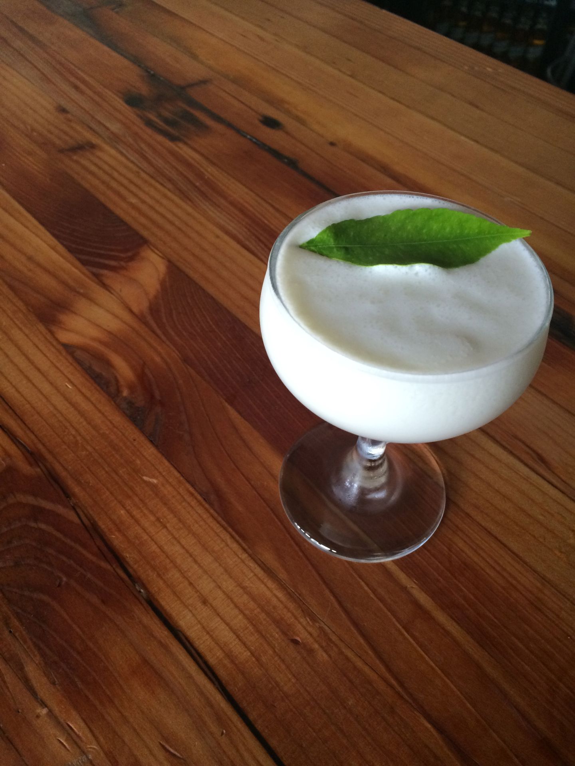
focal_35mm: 29
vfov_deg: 61.7
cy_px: 383
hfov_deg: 48.2
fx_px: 642
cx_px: 288
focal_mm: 4.15
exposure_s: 1/30
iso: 160
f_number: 2.2
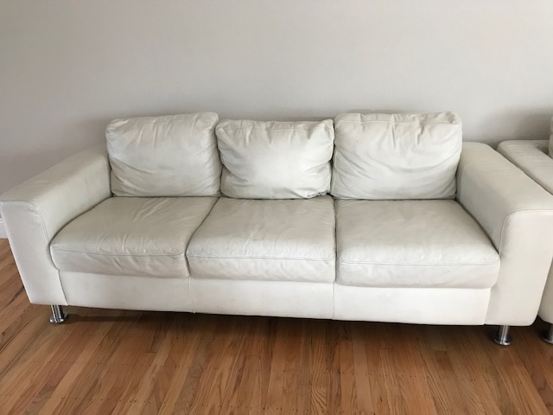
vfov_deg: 49.7
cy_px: 208
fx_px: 447
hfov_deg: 63.4
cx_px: 276
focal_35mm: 28
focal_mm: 3.99
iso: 50
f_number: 1.8
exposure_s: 1/15
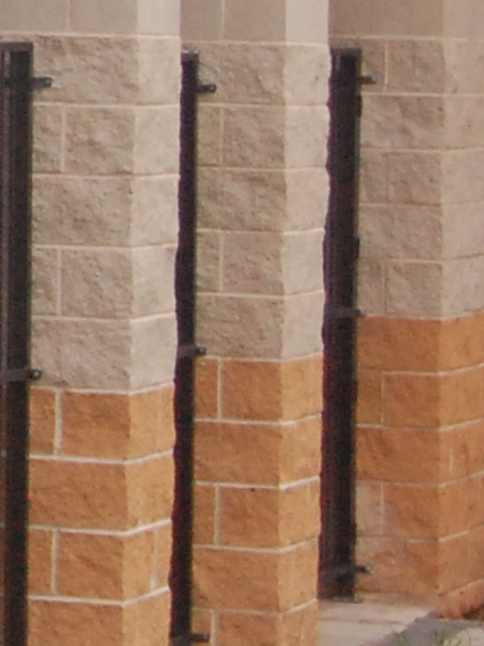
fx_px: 5875
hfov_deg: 4.4
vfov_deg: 6.2
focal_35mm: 315
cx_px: -1261
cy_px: -285
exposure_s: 1/1000
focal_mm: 38
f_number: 9
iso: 1600
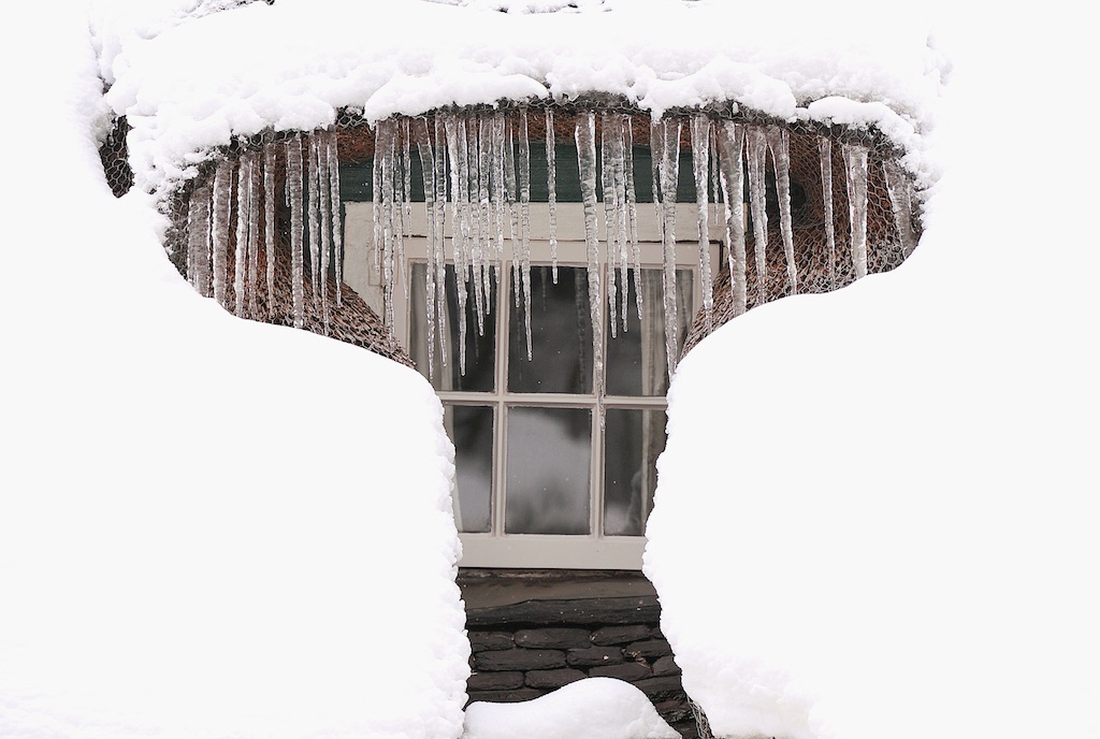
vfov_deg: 8.1
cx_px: 550
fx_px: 5207
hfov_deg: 12.1
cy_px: 370
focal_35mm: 170
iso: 320
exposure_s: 1/400
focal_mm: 170
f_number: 4.5
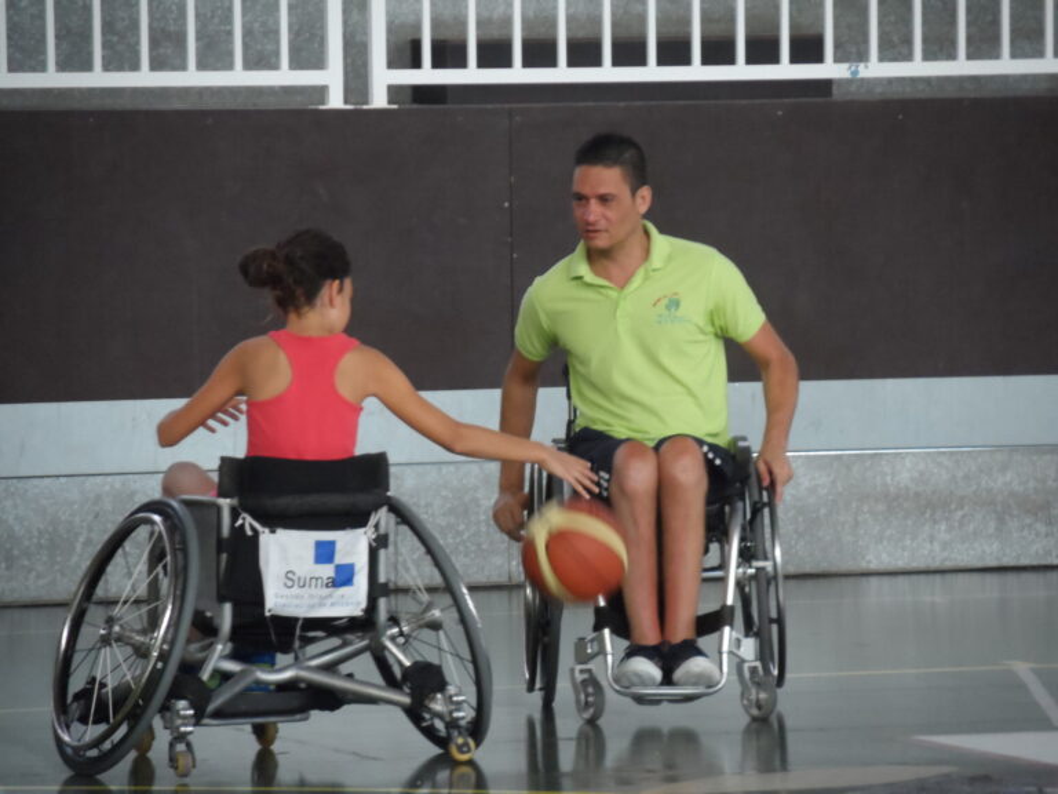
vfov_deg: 4.9
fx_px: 9353
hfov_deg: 6.5
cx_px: 529
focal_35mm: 306
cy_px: 397
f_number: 5.2
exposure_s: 1/90
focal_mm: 49.7
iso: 640
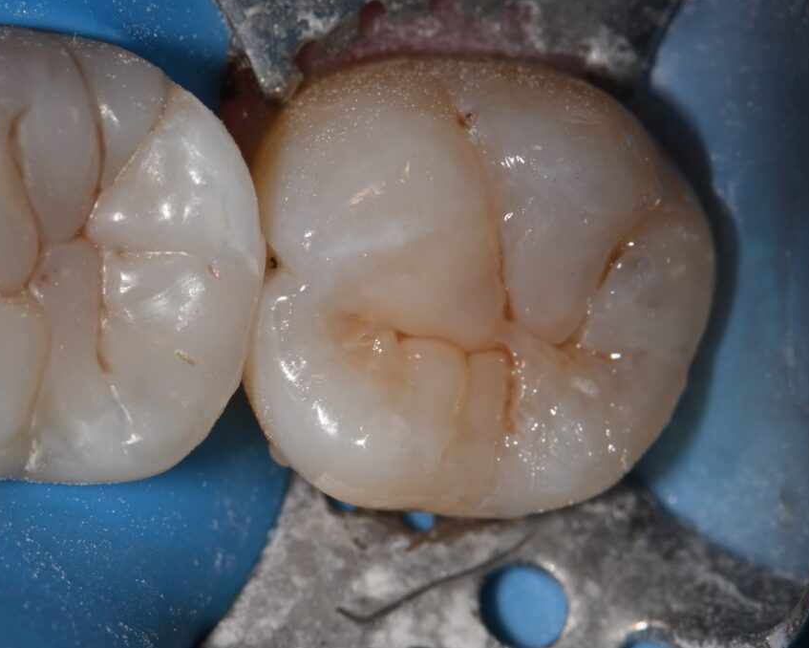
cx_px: 464
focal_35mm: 178
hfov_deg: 10.8
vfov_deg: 8.7
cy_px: 323
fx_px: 4263
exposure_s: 1/160
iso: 200
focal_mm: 105
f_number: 32
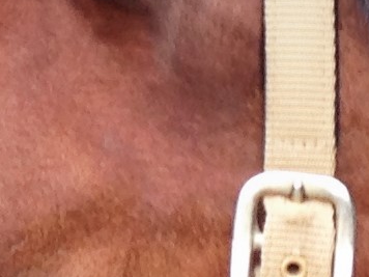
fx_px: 2260
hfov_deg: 9.3
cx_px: 355
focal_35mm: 212
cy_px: 364
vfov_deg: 6.9
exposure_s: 1/233
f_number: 2.4
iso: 50
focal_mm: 4.12
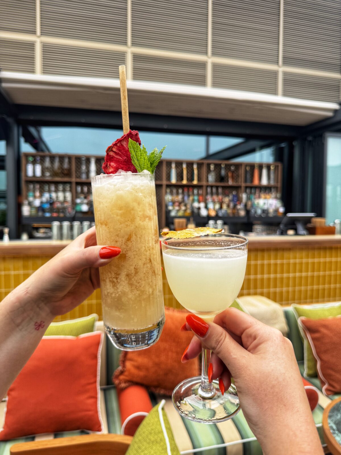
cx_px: 170
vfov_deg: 71.6
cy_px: 228
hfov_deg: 56.8
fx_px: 315
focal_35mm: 24
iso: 80
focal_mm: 6.76
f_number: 1.78
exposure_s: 1/1076
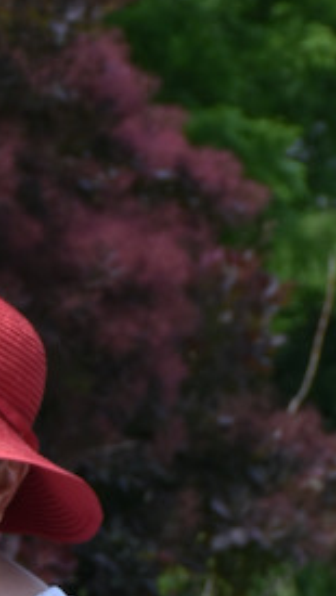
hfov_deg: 2.7
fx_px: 7164
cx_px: -228
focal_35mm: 453
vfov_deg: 4.7
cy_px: 1064
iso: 250
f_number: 8
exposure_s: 1/500
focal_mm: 62
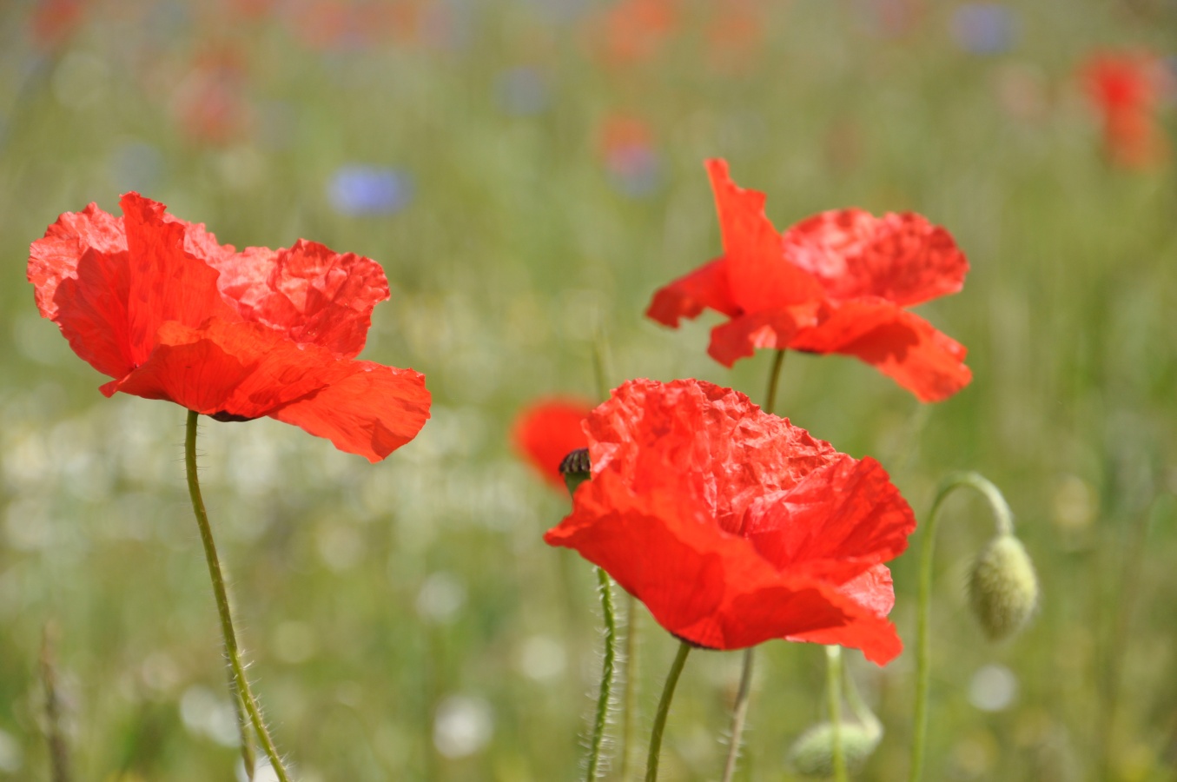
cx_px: 588
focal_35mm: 158
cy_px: 391
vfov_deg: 8.7
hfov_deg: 13.1
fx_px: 5143
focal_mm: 105
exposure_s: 1/800
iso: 320
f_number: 7.1
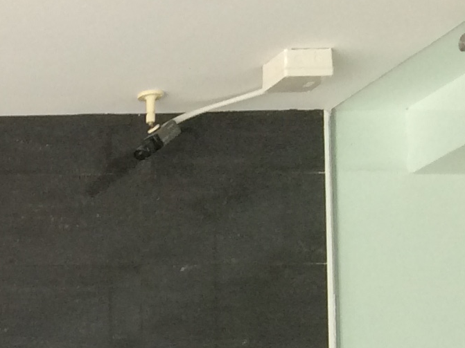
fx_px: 1894
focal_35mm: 141
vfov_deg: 9.8
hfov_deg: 11.6
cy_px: 696
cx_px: -629
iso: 64
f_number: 2.2
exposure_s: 1/100
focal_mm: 4.15
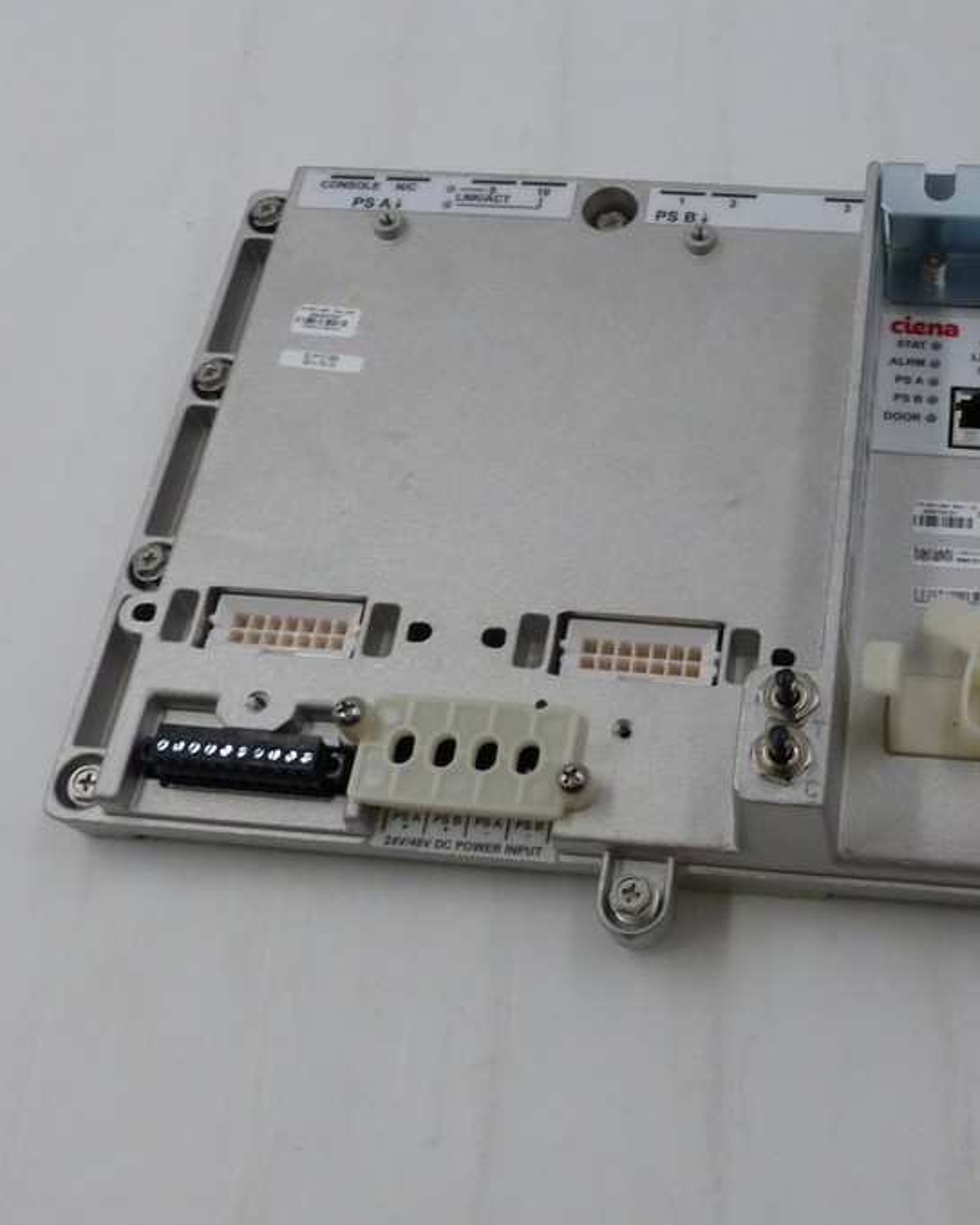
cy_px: 572
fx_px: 1450
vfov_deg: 45.8
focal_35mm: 40
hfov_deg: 35.9
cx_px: 804
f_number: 4
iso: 200
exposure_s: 1/250
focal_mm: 4.6
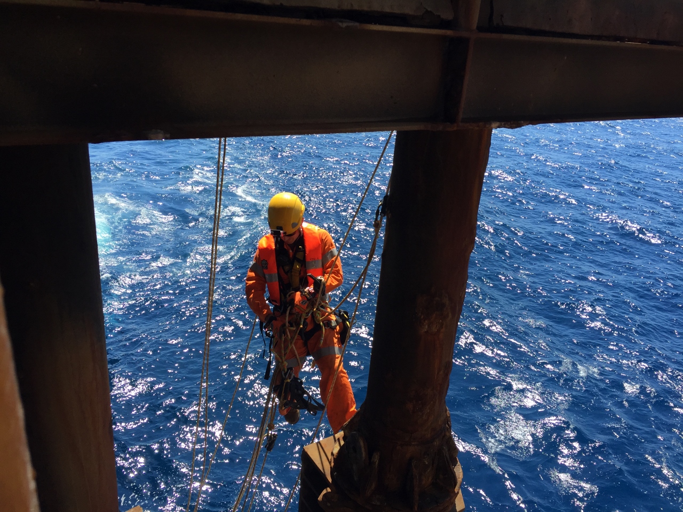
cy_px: 256
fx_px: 572
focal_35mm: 29
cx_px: 342
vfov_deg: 48.2
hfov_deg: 61.7
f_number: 2.2
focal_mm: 4.15
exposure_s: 1/1130
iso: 32
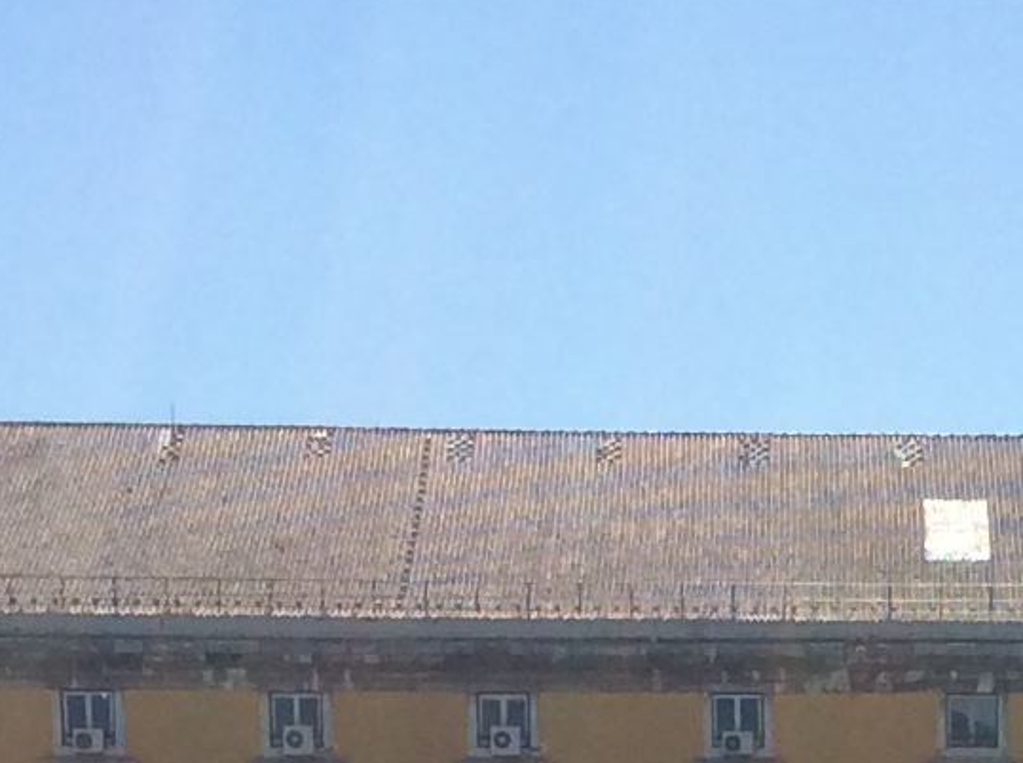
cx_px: 902
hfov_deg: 12.8
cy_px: 1551
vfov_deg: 9.0
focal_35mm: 154
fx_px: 4542
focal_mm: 3.3
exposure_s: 1/2604
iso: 32
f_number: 2.4
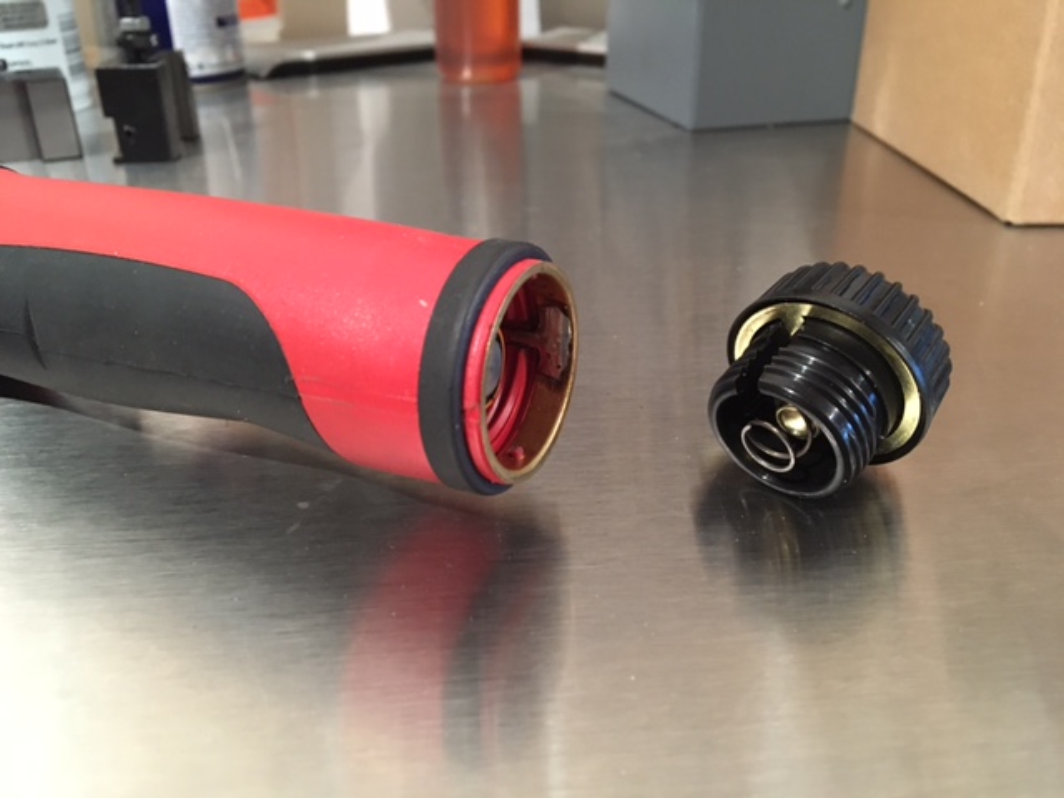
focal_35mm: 29
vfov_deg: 48.2
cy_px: 399
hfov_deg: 61.7
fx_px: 891
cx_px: 532
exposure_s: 1/17
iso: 400
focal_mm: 4.15
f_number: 2.2
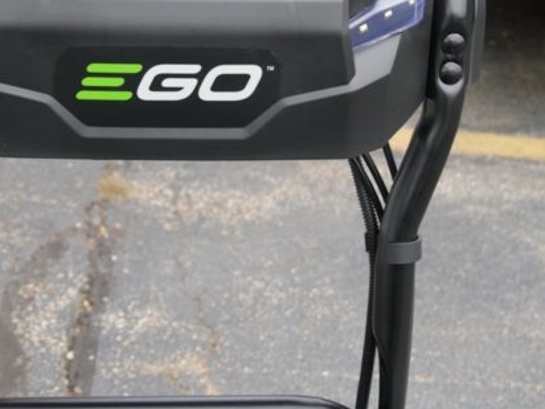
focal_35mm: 71
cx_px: 183
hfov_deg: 27.2
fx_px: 1118
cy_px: 90
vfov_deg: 20.5
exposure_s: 1/250
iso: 640
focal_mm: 21
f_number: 4
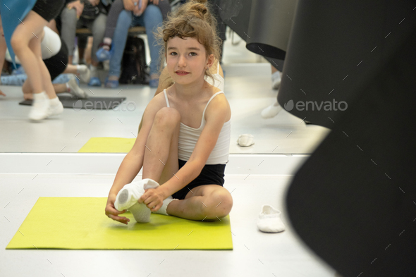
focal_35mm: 120
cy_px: 138
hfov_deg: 17.1
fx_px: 1386
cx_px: 208
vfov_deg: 11.4
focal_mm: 80
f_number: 4
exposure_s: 1/160
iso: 800
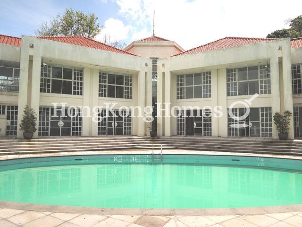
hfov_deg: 71.6
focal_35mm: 24
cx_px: 151
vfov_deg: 56.8
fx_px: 209
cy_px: 114
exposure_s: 1/2000
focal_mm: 4.3
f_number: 3.2
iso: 100
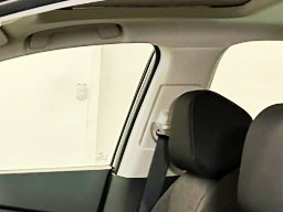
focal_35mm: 96
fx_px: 785
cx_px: -35
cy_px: 384
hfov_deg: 19.5
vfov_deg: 13.7
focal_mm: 6.86
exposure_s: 1/30
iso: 800
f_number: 1.78
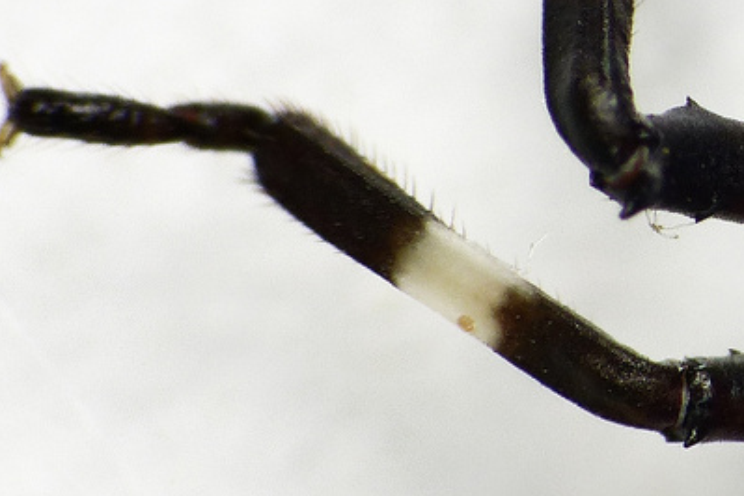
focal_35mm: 2251
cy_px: 285
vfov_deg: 0.6
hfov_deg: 0.9
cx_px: 1307
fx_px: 46517
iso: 100
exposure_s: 1/40
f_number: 8
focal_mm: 108
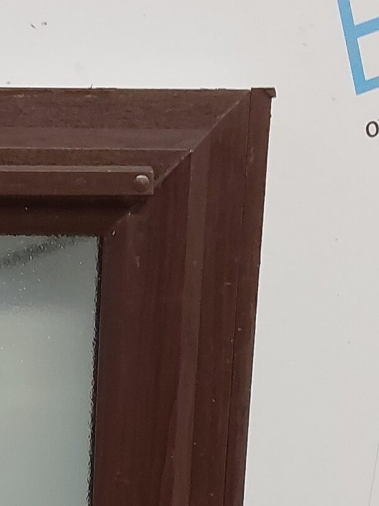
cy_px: 554
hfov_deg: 16.2
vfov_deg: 21.2
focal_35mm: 88
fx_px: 1285
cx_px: -49
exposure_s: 1/50
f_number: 1.9
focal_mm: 2.91
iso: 80
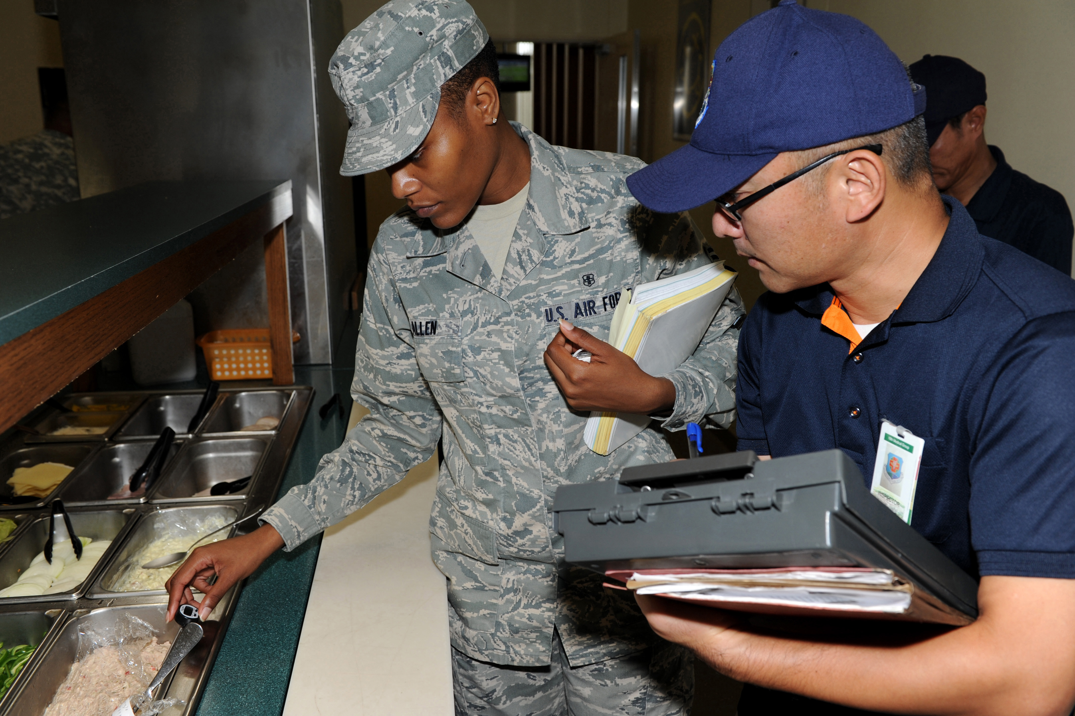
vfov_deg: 41.1
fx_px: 955
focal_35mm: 32
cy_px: 358
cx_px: 538
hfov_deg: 58.7
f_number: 6.3
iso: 320
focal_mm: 32
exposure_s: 1/125
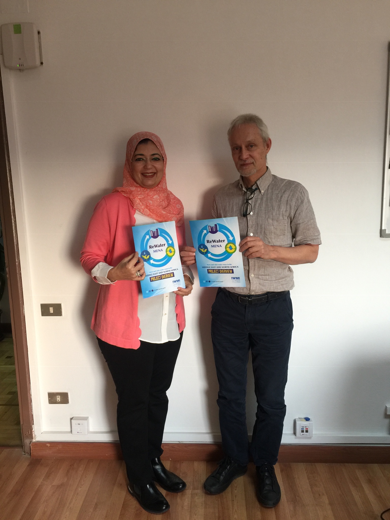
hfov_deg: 48.2
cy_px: 260
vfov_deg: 61.7
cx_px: 195
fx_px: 436
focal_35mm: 29
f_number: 2.2
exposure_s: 1/33
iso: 50
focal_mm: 4.15
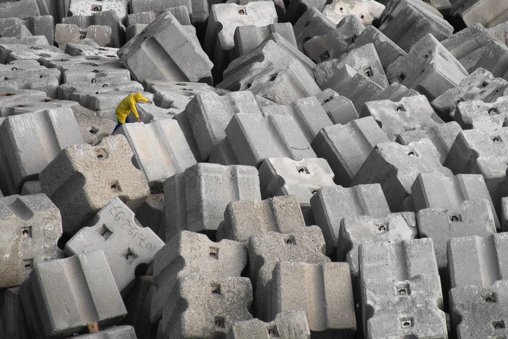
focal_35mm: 210
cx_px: 254
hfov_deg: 9.8
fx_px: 2963
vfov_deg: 6.5
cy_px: 170
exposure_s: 1/1600
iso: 200
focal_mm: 140
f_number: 5.6
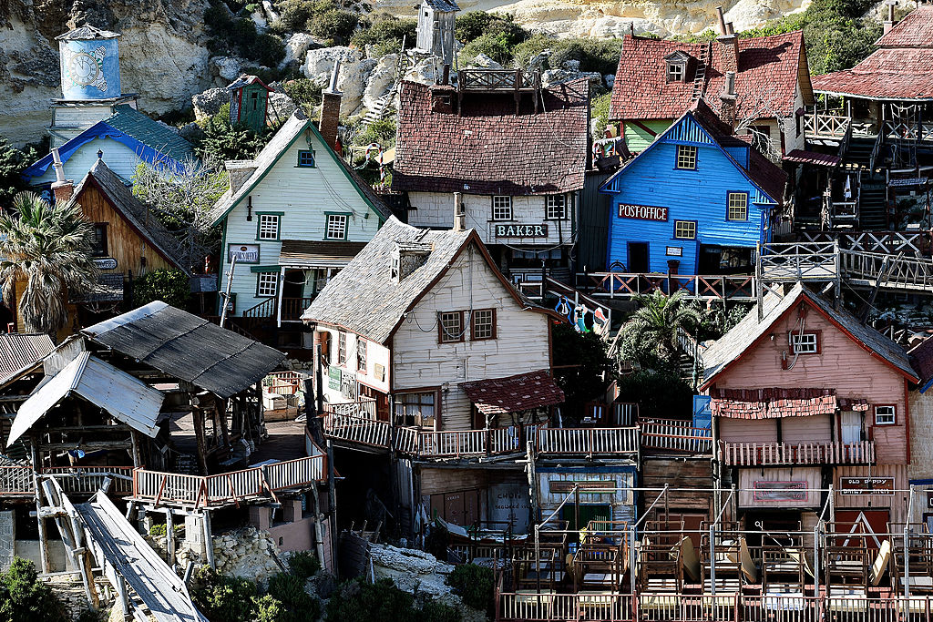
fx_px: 3110
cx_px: 466
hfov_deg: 17.1
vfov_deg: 11.4
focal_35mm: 120
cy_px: 311
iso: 100
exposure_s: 1/640
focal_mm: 120
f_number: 4.5
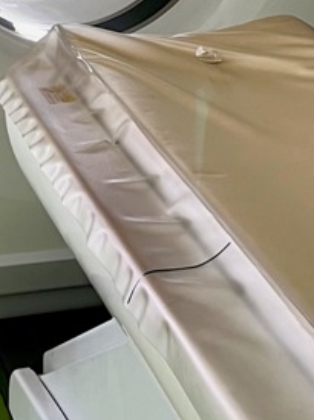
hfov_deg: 12.9
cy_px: -37
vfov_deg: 16.6
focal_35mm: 115
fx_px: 1393
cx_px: 142
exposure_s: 1/50
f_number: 1.6
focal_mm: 5.1
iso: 64
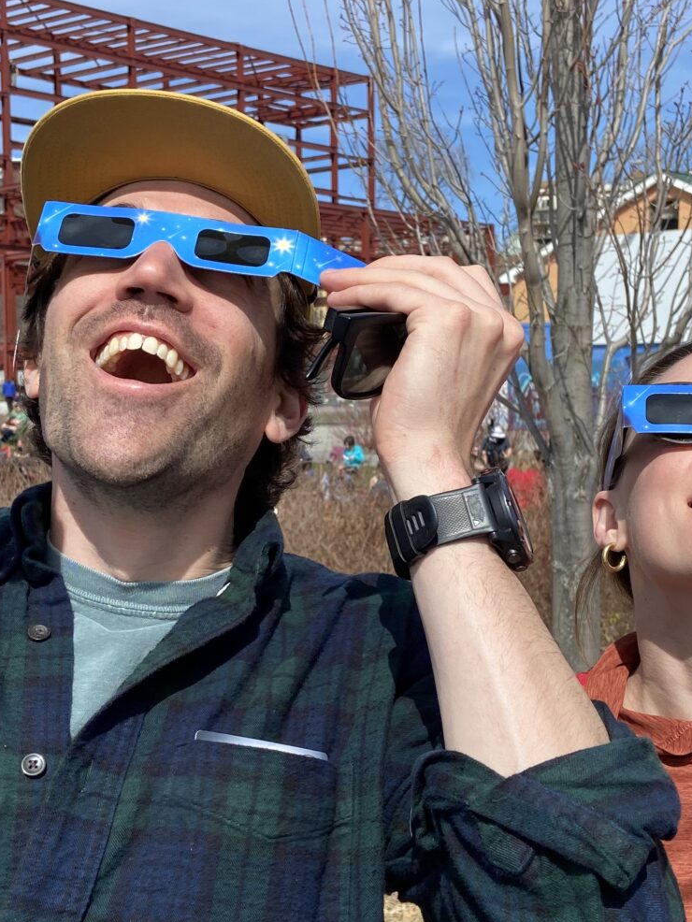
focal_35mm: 54
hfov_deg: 27.0
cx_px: 336
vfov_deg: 35.5
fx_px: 1439
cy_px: 476
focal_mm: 4.25
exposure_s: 1/1727
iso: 32
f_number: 1.8
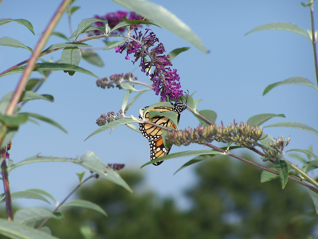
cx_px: 159
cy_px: 120
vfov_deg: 5.5
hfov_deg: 7.4
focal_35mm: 268
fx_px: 2462
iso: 80
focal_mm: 44.4
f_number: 3.6
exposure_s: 1/1000
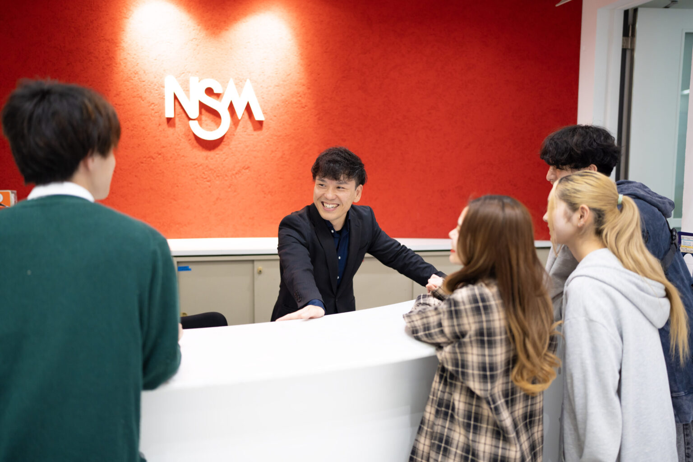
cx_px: 346
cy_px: 231
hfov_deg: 54.4
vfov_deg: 37.9
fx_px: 674
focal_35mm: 35
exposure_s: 1/640
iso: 500
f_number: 1.4
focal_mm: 35
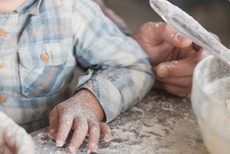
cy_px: 8
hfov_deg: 19.7
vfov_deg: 13.4
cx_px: 7
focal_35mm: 101
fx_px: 646
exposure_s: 1/500
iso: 800
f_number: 2.8
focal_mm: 50
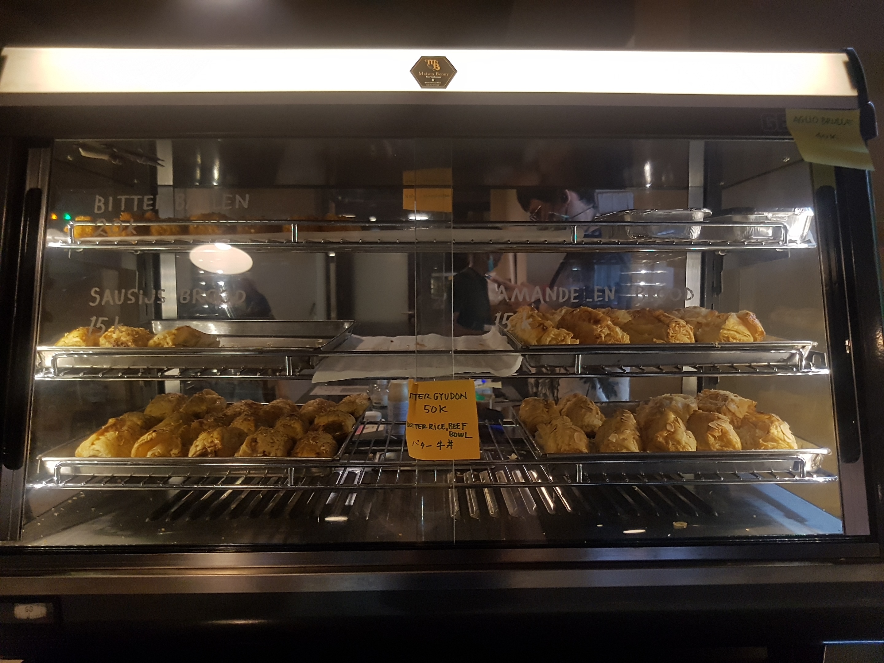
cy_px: 332
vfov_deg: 53.1
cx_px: 442
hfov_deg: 67.3
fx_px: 664
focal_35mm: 26
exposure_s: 1/100
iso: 250
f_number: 1.7
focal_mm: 4.2
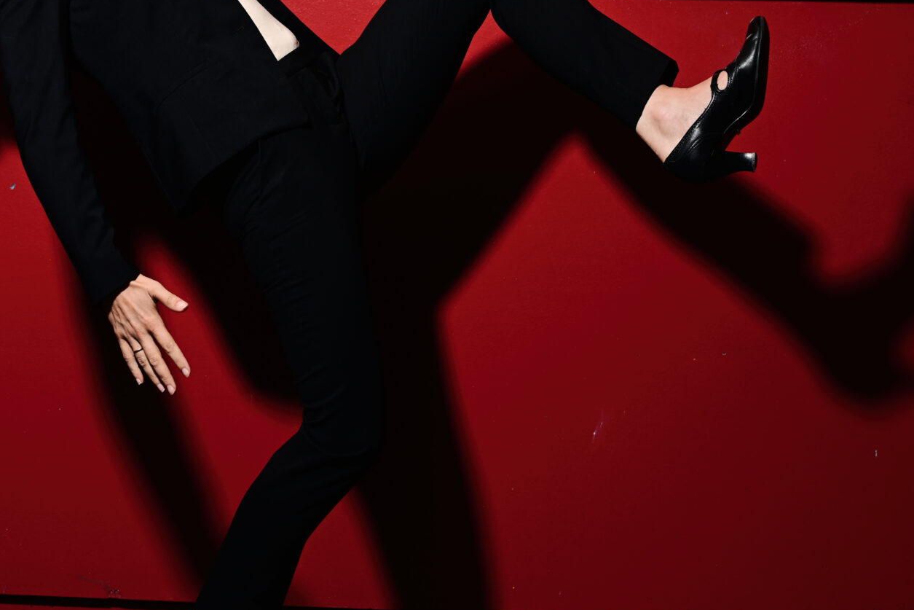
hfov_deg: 20.0
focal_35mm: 102
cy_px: 193
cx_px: 442
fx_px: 2590
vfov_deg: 13.4
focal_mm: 50
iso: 64
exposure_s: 1/200
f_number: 3.5
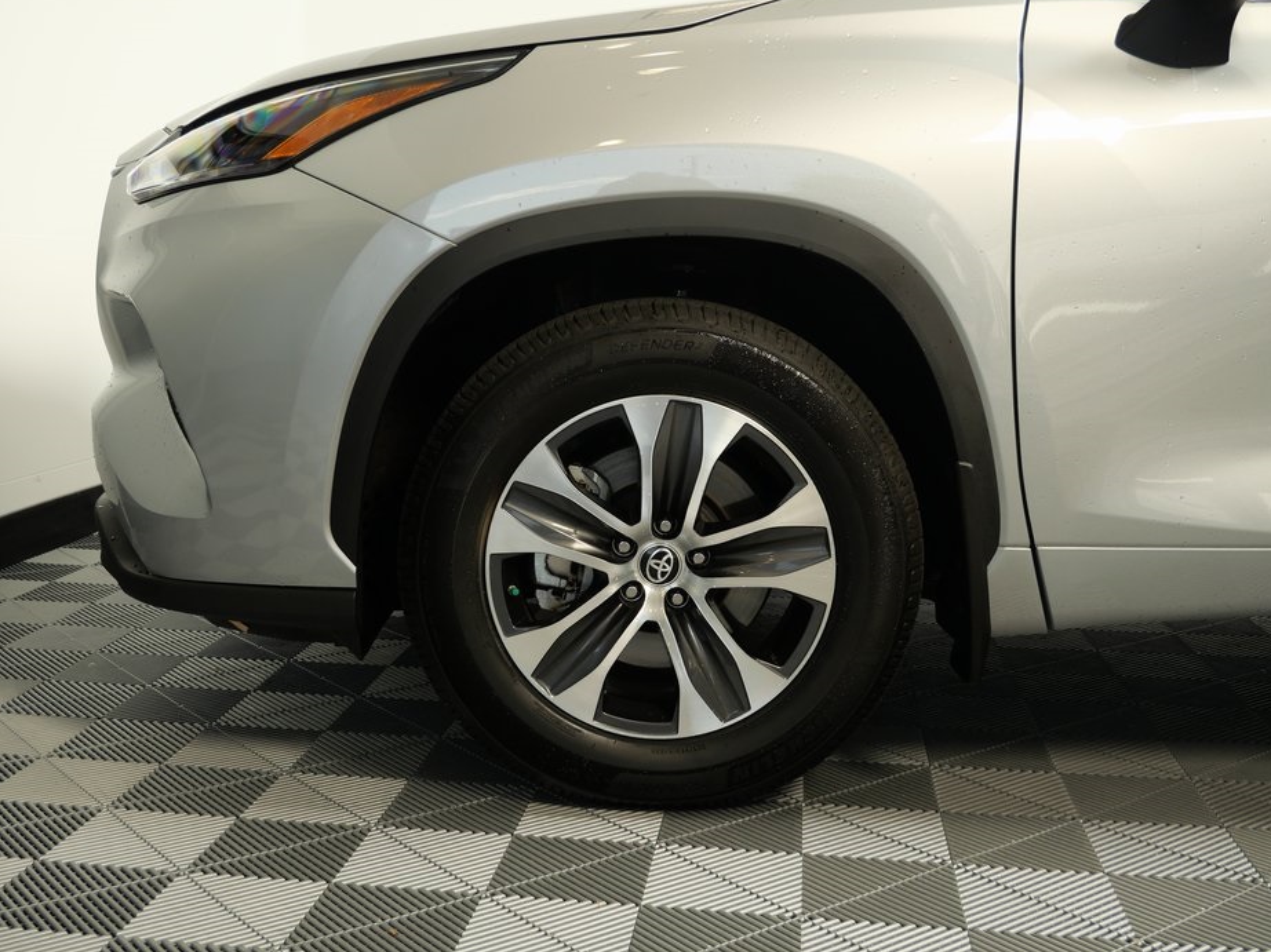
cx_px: 596
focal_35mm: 40
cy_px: 475
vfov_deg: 35.9
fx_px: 1468
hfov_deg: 46.8
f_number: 5
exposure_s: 1/100
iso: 250
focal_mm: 18
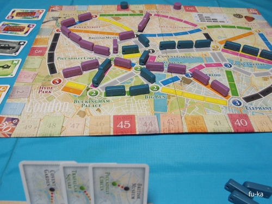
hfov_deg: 56.8
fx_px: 251
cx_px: 136
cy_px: 102
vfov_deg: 44.2
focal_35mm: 32
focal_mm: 6.7
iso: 320
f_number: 2.8
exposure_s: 1/30
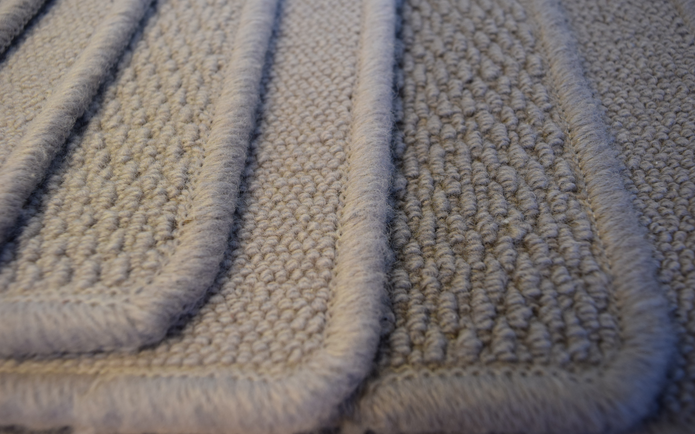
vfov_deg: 40.6
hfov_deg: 61.2
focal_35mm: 31
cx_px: 346
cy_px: 201
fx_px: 587
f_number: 5.6
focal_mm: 20
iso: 560
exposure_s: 1/125
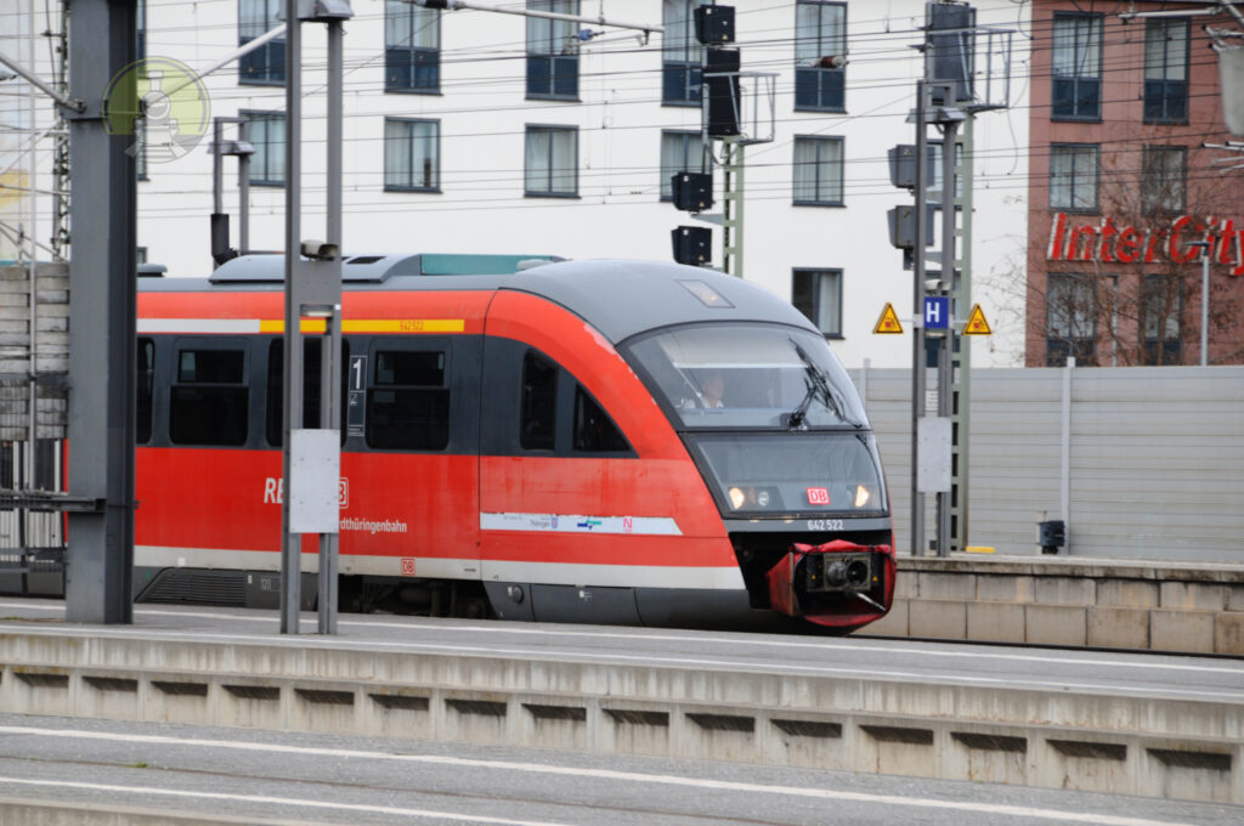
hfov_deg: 10.6
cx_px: 622
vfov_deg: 7.0
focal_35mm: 195
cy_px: 413
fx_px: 6730
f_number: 9
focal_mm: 130
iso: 400
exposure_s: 1/80
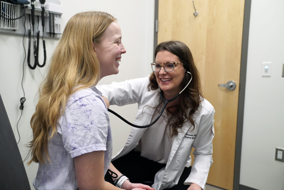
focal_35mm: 33
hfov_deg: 57.2
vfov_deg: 40.0
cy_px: 95
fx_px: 260
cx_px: 142
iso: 1250
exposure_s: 1/160
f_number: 4
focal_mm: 33
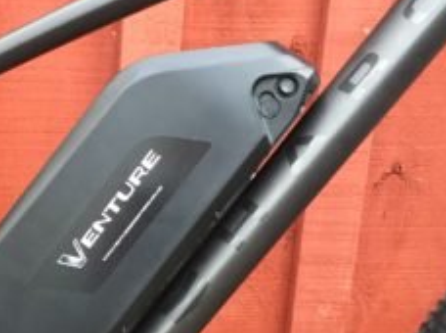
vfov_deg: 22.1
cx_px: 53
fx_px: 836
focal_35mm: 65
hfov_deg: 28.8
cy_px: 288
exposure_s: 1/33
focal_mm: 4.15
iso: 160
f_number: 2.2
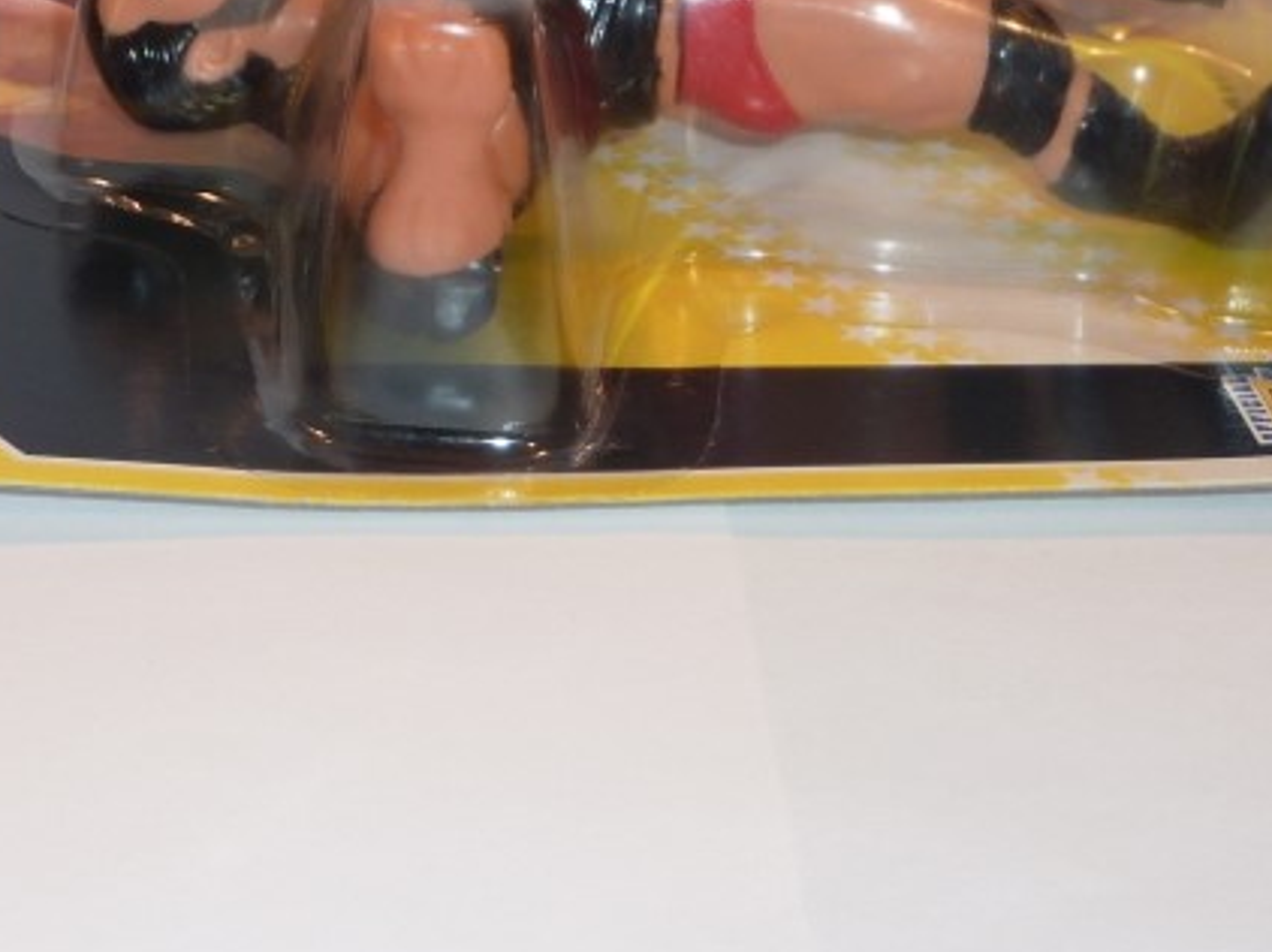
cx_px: 365
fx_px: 4076
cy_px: 110
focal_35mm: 111
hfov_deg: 17.7
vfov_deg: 13.2
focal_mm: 8.5
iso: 100
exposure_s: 1/30
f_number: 3.8
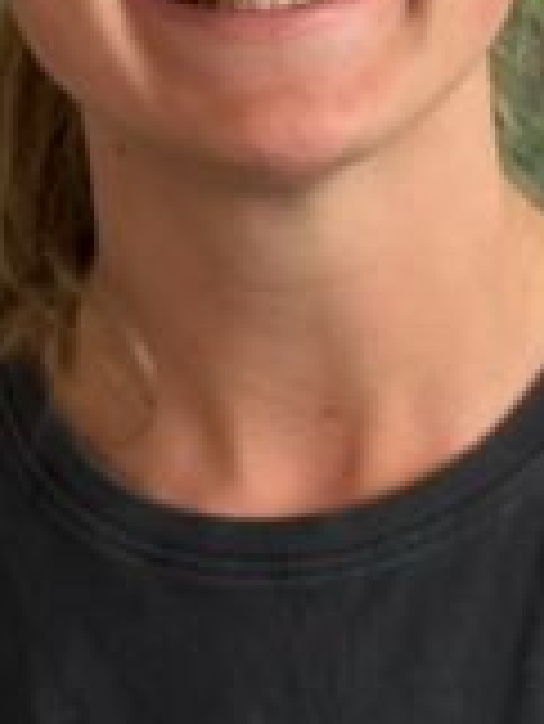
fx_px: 5001
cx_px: 108
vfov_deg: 8.3
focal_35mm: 239
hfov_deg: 6.2
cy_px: 436
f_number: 1.78
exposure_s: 1/50
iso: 64
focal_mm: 6.76
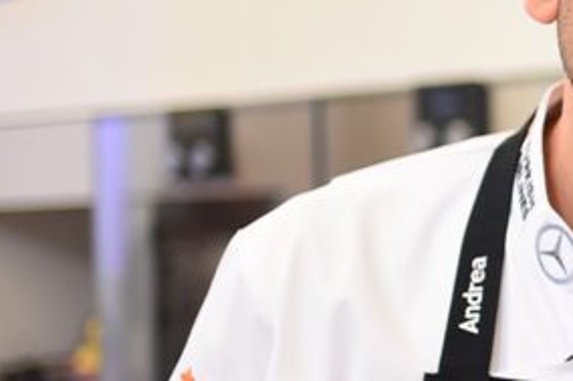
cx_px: 1132
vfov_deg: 9.3
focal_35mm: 148
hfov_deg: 12.3
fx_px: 2354
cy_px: 255
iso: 1250
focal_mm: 35
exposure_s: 1/250
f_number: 1.8
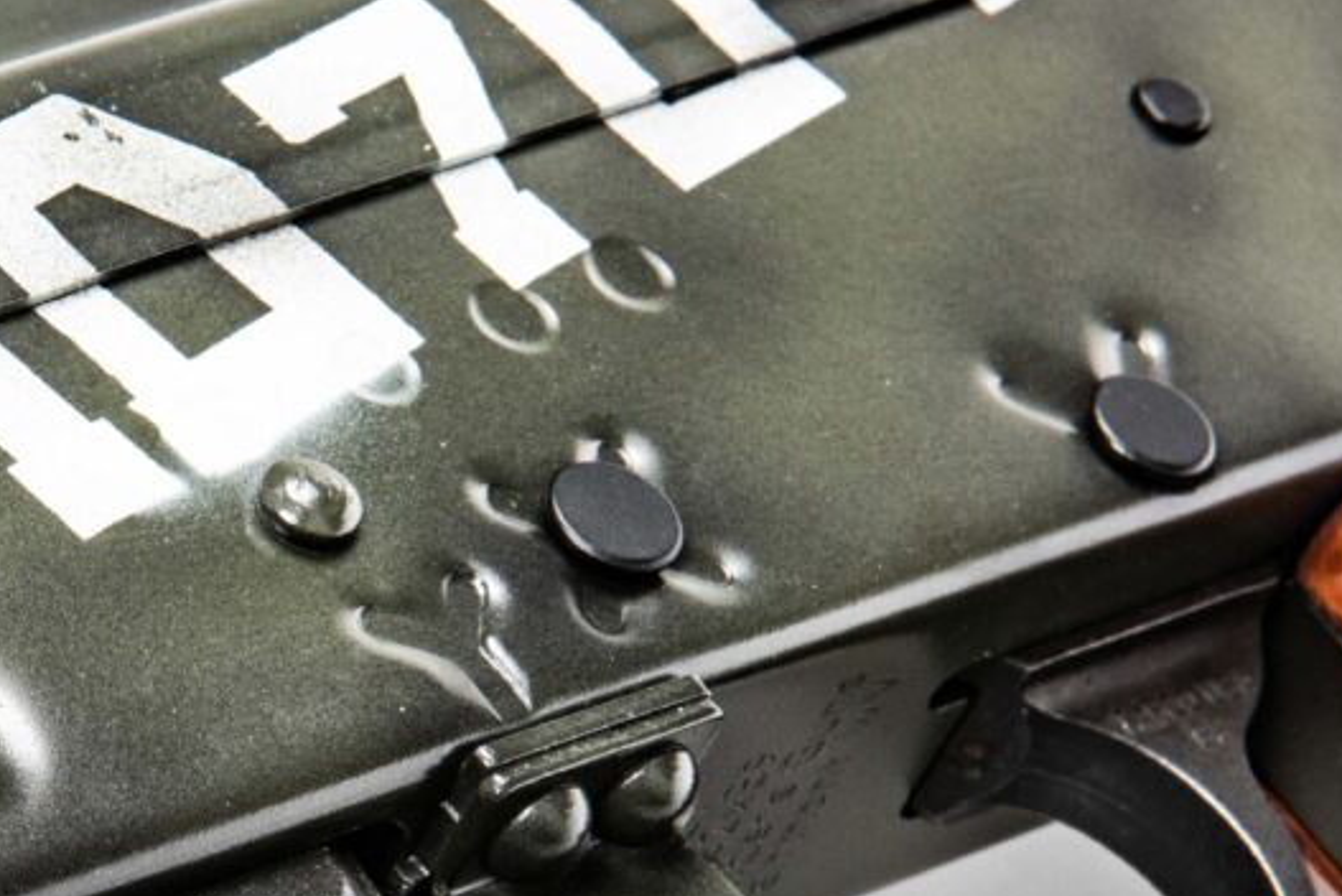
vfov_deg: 6.7
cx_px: 112
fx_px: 7609
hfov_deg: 10.0
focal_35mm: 204
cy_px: 811
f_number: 20
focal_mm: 70
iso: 100
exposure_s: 1/125
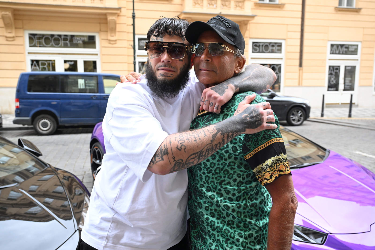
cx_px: 188
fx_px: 328
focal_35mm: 32
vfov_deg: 41.7
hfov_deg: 59.5
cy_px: 125
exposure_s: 1/250
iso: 2000
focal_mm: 31.5
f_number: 5
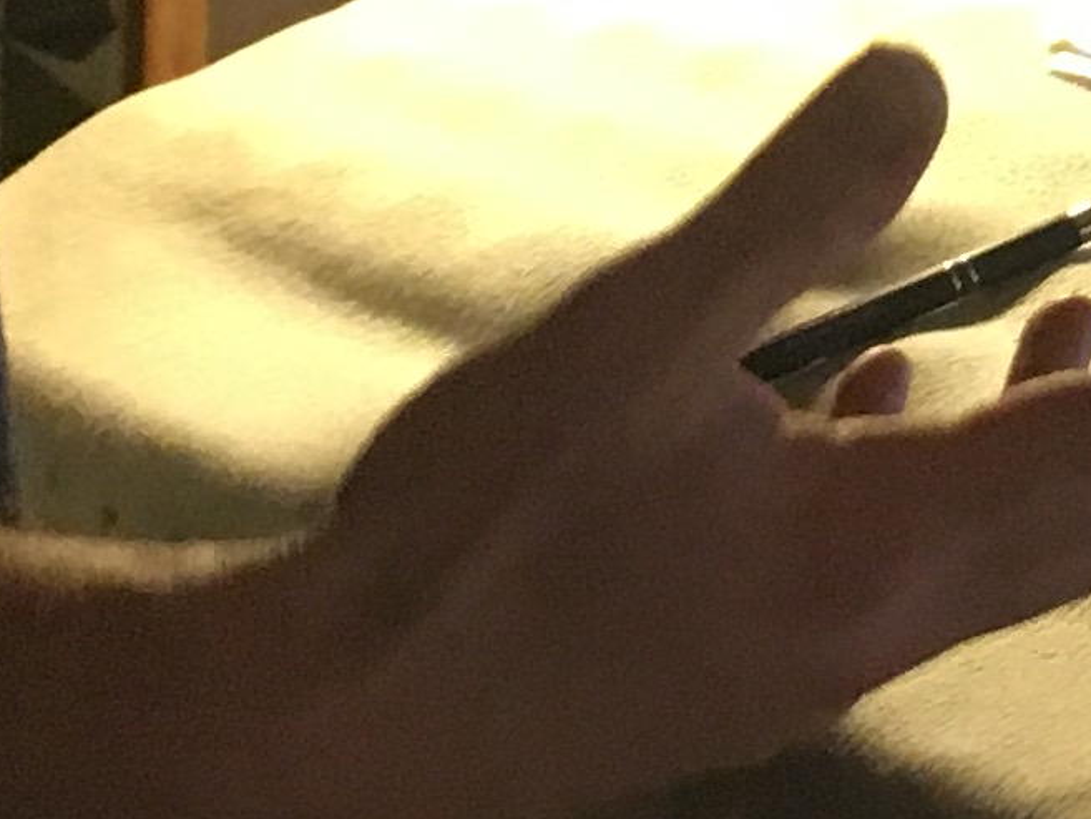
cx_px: 1397
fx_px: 5611
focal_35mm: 178
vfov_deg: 7.8
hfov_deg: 10.9
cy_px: -1052
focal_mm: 4.15
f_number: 2.2
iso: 250
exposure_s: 1/33
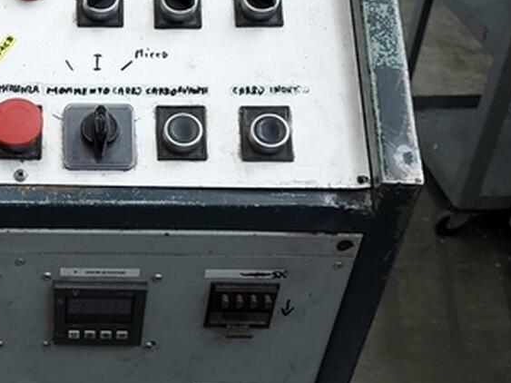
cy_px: 246
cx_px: 42
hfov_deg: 28.9
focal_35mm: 64
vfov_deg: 22.9
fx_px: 945
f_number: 1.8
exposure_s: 1/50
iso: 160
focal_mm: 5.23
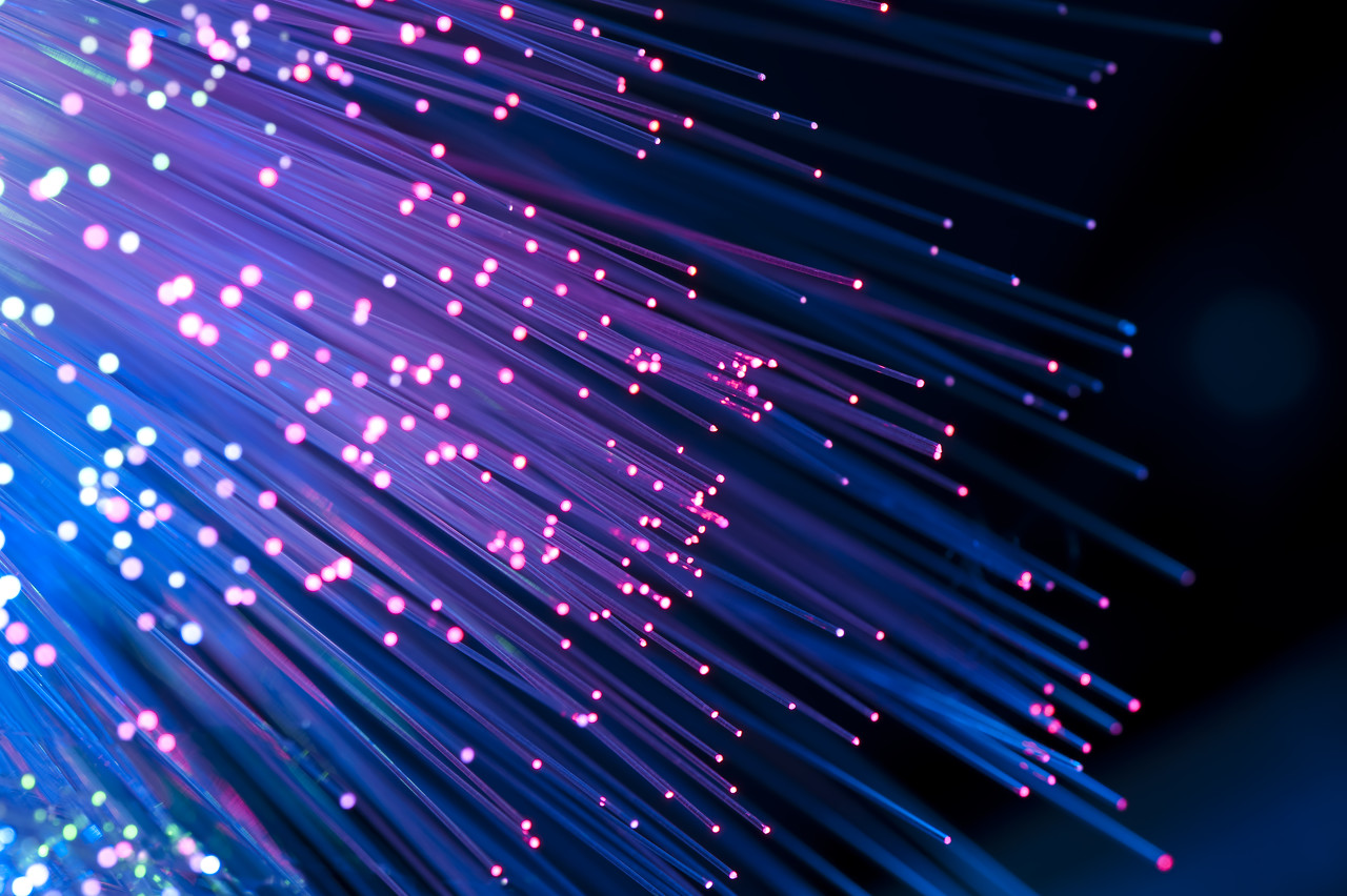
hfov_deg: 19.5
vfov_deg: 13.0
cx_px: 674
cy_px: 448
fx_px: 3927
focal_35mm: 105
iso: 100
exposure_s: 8
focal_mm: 105
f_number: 10
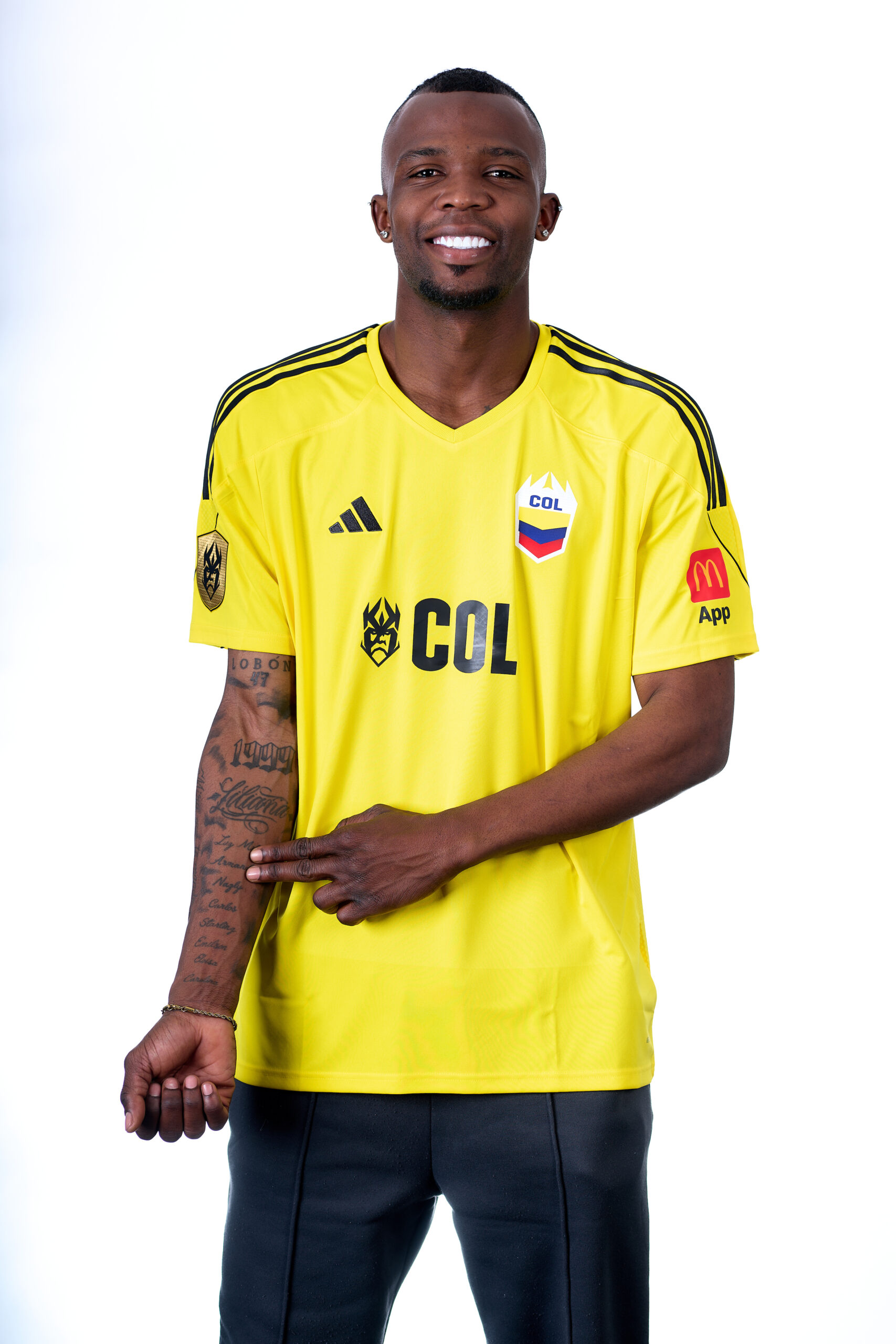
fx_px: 3173
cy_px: 672
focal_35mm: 85
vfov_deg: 23.9
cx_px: 448
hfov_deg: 16.1
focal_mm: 85
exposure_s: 1/200
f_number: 4.5
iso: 32
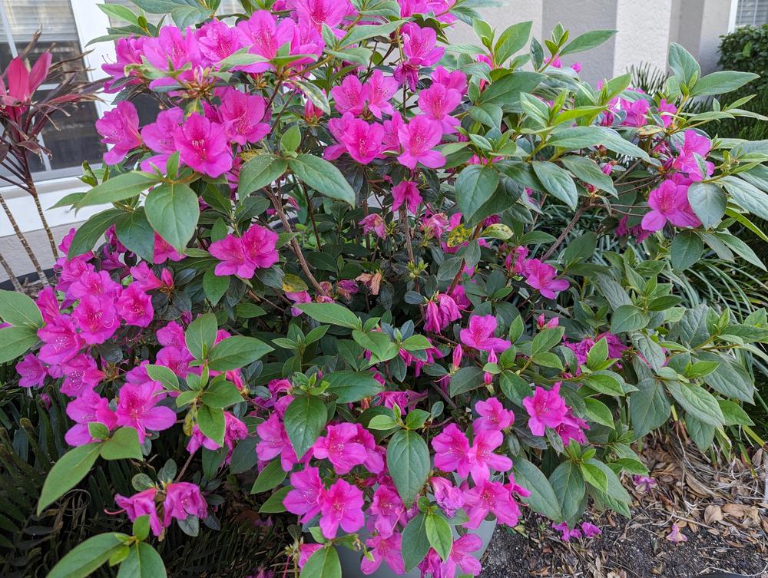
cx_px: 384
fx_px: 533
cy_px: 289
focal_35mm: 24
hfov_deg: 71.5
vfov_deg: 56.9
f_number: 1.85
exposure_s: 1/112
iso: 36
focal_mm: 6.81
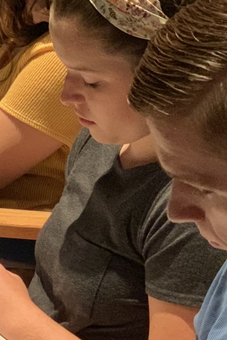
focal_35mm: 159
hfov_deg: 8.6
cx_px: -20
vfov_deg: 12.8
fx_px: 1503
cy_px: 290
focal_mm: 6
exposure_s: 1/40
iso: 500
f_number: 2.4
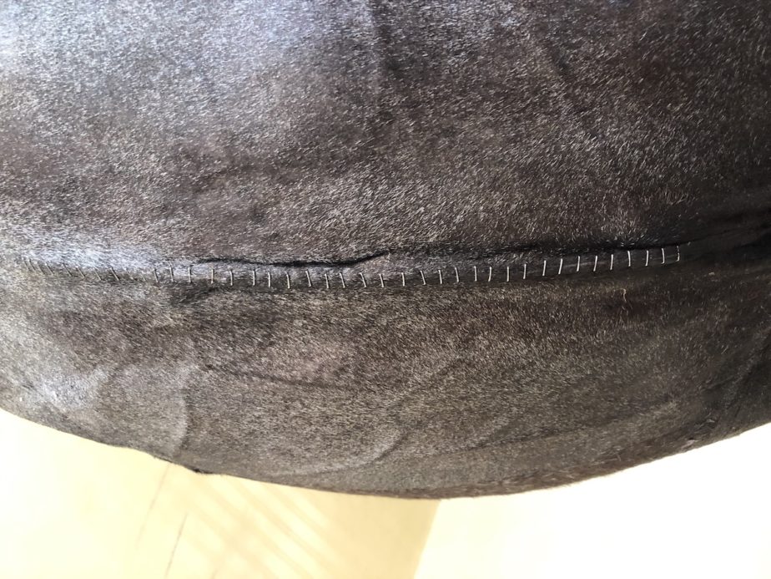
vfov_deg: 49.7
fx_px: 624
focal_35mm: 28
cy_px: 290
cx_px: 386
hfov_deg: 63.4
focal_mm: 3.99
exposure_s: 1/15
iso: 80
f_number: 1.8
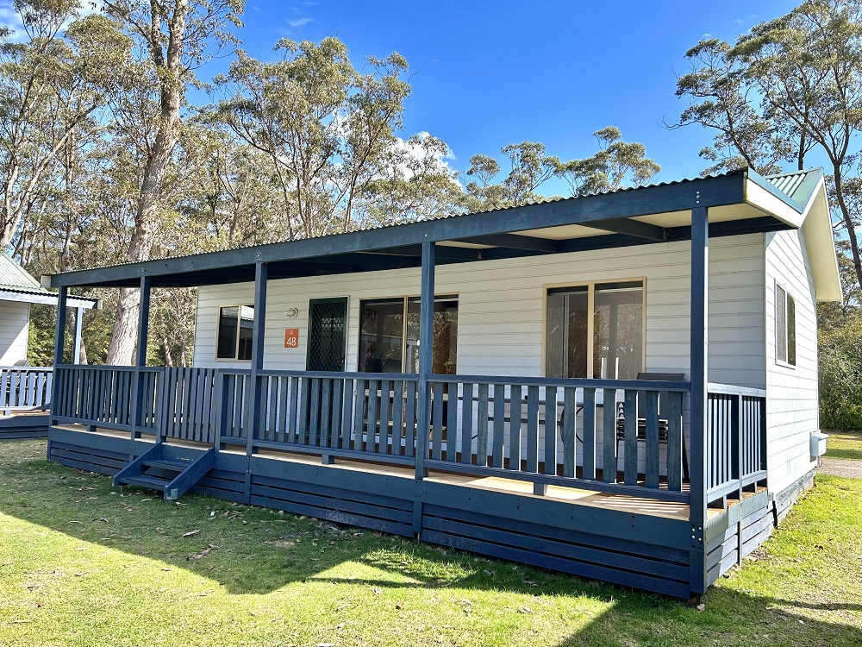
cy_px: 324
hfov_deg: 67.3
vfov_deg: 53.1
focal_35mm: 26
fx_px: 647
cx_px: 431
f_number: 1.5
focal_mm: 5.7
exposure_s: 1/1295
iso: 50
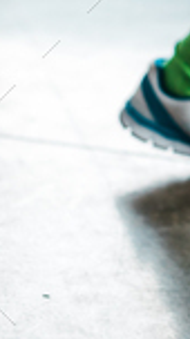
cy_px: -27
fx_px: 1835
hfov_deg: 5.6
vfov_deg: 10.5
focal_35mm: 204
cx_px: 554
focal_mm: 50
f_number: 2.8
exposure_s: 1/200
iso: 400
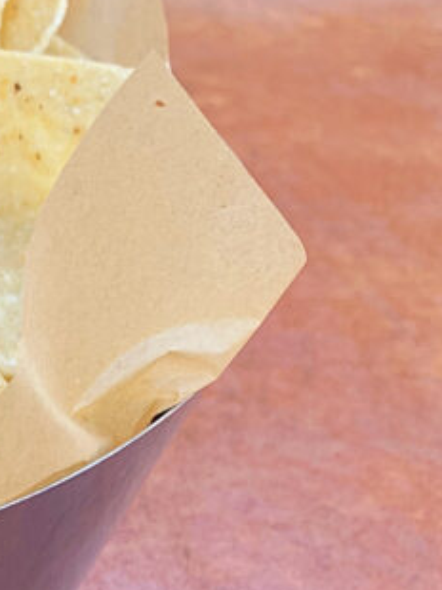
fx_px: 1466
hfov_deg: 15.7
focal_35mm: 86
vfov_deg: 21.1
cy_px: 723
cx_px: -225
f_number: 1.8
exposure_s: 1/152
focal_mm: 4.25
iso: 25
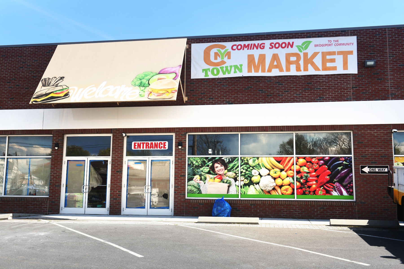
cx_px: 202
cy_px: 134
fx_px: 404
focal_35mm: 36
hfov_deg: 53.1
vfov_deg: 36.9
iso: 200
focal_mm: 36
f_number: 6.3
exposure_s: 1/500
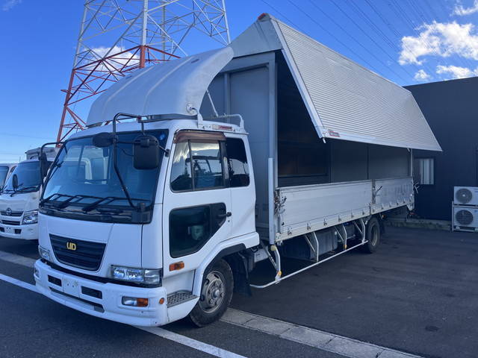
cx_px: 239
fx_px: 387
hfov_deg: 63.4
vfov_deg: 49.7
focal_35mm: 28
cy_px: 179
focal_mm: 3.99
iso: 32
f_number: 1.8
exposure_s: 1/771
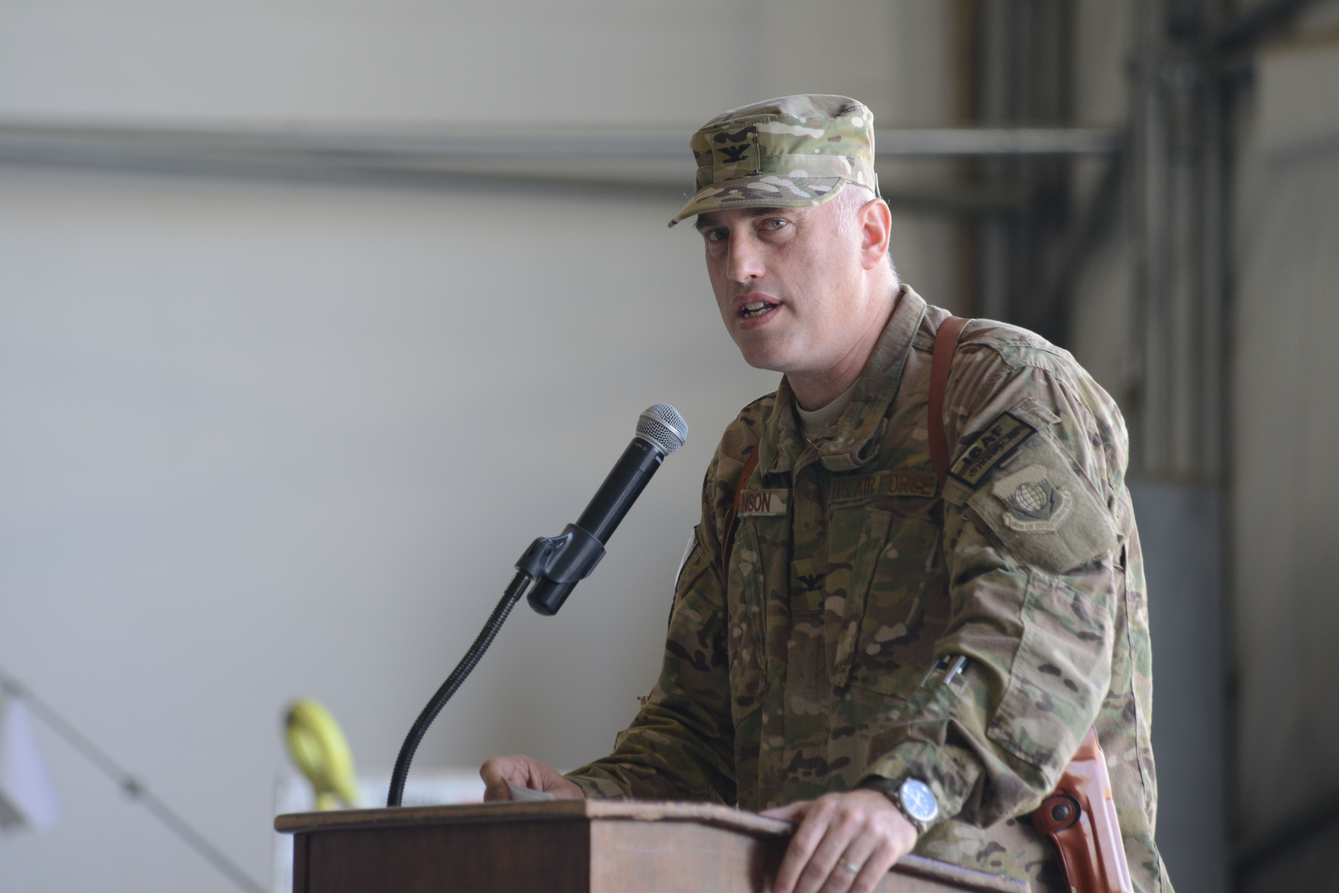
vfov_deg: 4.2
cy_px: 446
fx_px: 12277
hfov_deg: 6.2
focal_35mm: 330
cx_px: 670
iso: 900
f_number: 5.3
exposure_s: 1/200
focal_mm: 330
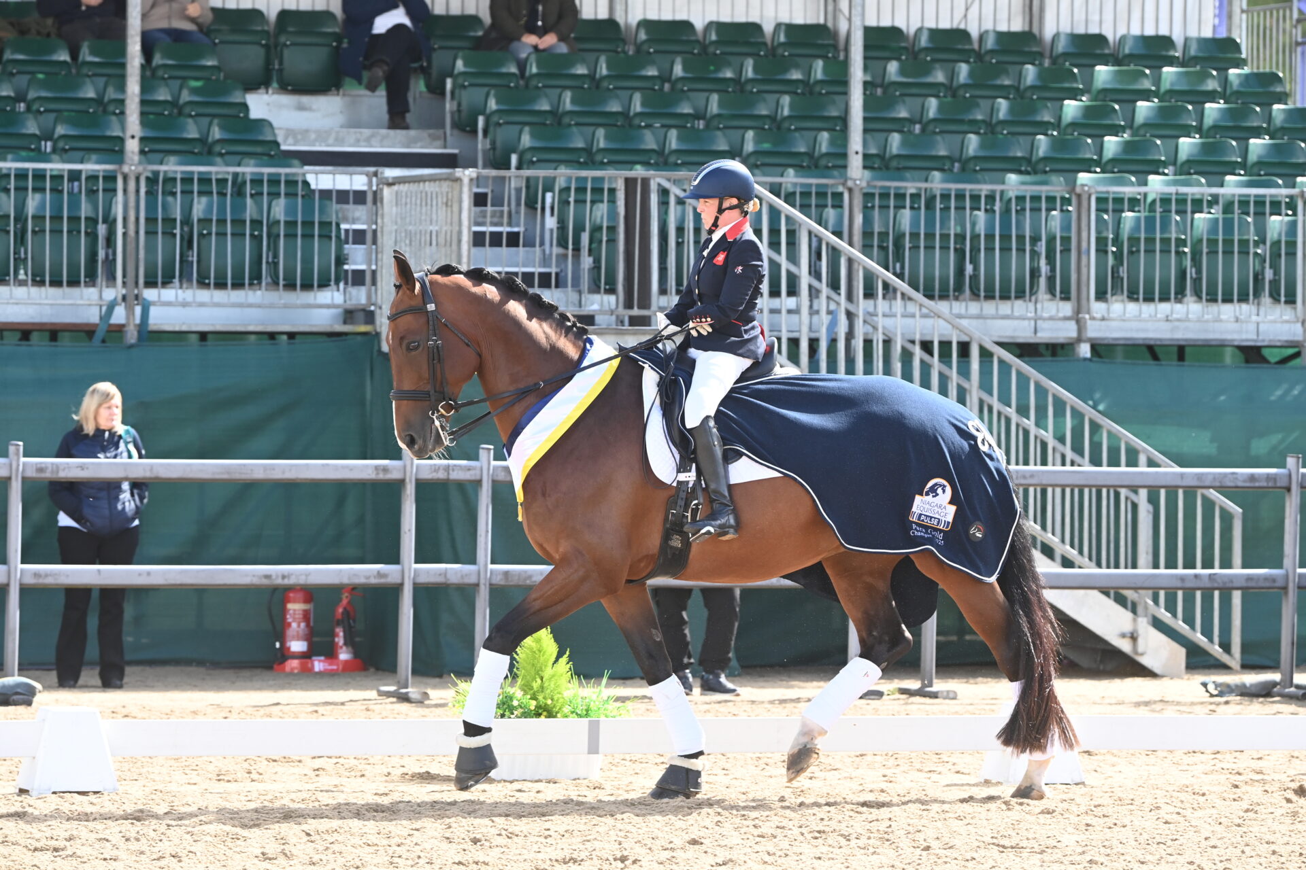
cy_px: 435
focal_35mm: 175
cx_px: 653
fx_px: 6348
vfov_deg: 7.8
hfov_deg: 11.7
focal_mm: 175
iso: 800
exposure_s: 1/640
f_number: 6.3
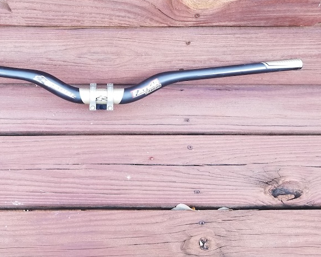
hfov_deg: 50.7
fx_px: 333
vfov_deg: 41.9
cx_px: 111
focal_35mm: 35
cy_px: 96
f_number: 1.7
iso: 125
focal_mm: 4.25
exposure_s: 1/60
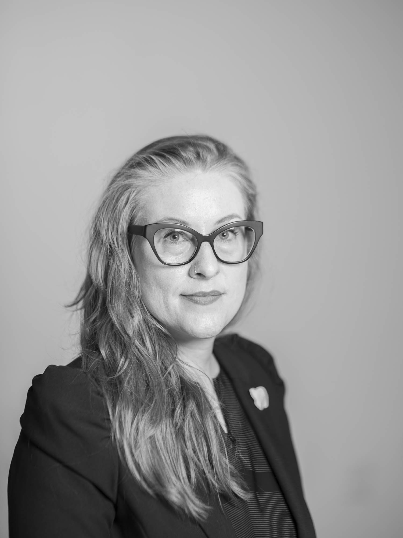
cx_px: 202
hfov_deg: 17.0
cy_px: 269
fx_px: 1350
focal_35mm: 87
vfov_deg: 22.5
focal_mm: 110
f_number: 2
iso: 160
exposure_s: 1/125
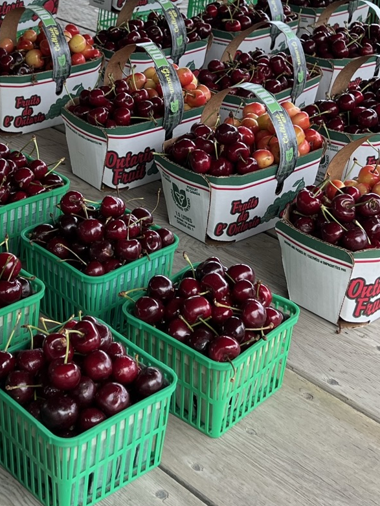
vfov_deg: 27.9
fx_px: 996
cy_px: 92
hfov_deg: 21.6
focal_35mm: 68
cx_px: 153
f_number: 1.5
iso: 50
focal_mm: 5.7
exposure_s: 1/873
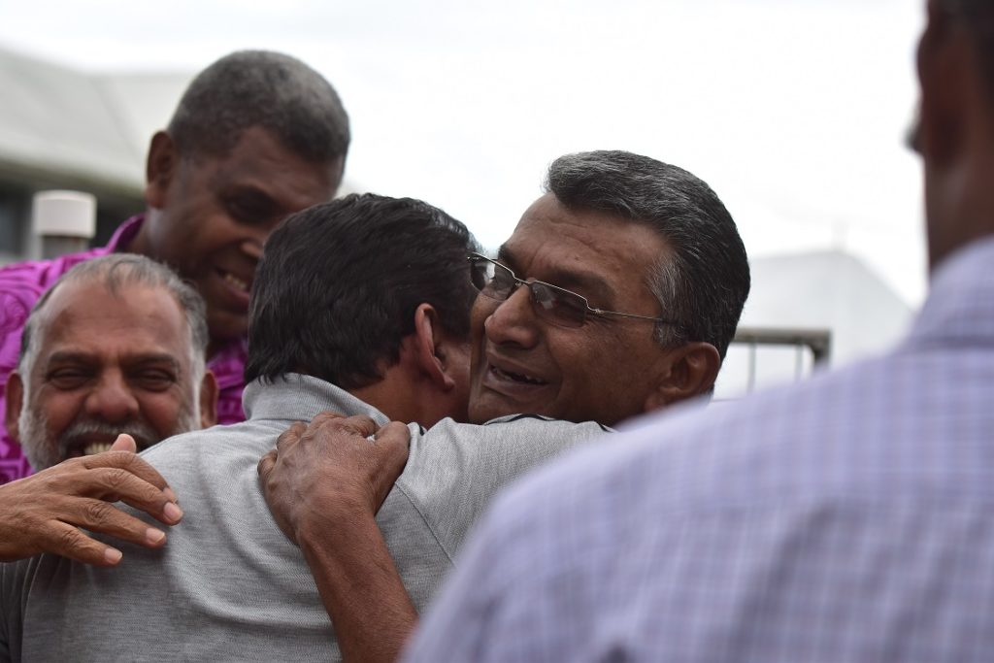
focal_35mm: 105
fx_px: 2899
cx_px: 497
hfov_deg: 19.5
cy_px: 332
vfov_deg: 13.0
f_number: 4
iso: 400
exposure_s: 1/640
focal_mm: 70
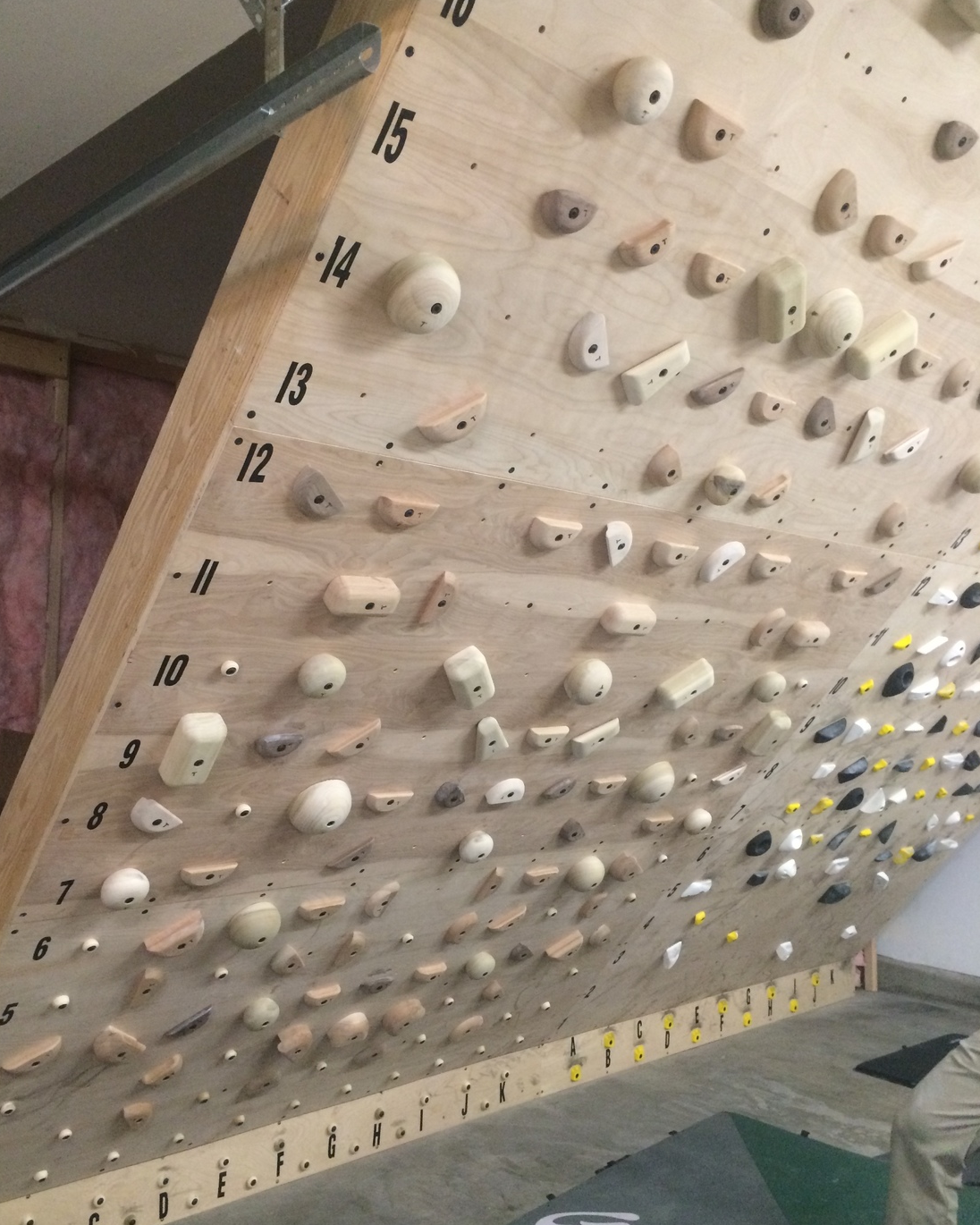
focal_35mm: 31
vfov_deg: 57.2
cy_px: 627
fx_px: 1124
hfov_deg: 47.1
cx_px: 486
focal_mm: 4.15
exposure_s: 1/30
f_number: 2.2
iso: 200
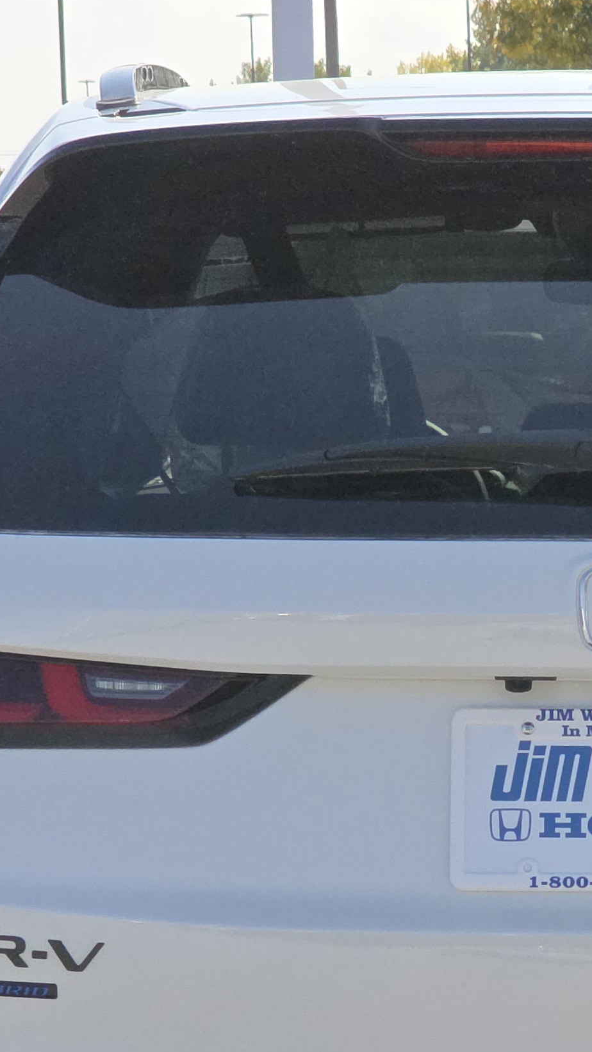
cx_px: 579
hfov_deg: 6.6
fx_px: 5108
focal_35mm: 183
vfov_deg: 11.7
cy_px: 885
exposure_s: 1/1941
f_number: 2.4
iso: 50
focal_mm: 7.9
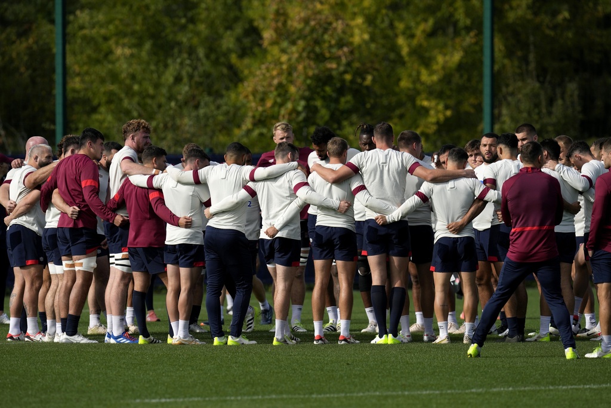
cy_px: 204
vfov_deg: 3.4
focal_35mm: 400
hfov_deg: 5.2
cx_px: 306
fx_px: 6789
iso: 400
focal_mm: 400
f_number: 4.5
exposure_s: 1/4000
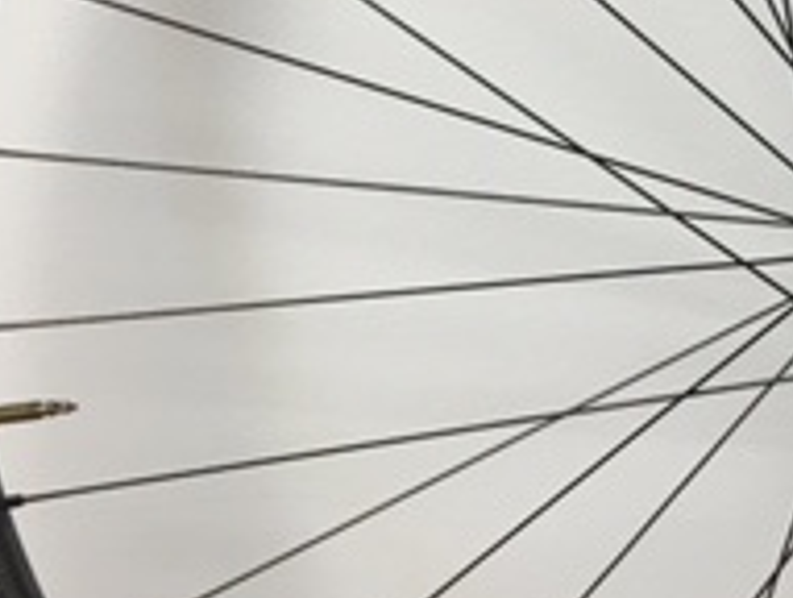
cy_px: 129
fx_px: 2226
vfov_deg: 15.2
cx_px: 826
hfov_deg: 19.5
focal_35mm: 97
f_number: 2.2
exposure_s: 1/30
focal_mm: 4.15
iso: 32
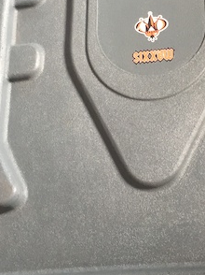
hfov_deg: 18.4
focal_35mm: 79
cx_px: 173
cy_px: 46
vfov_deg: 24.3
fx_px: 625
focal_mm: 4.15
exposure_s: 1/30
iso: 125
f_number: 2.2
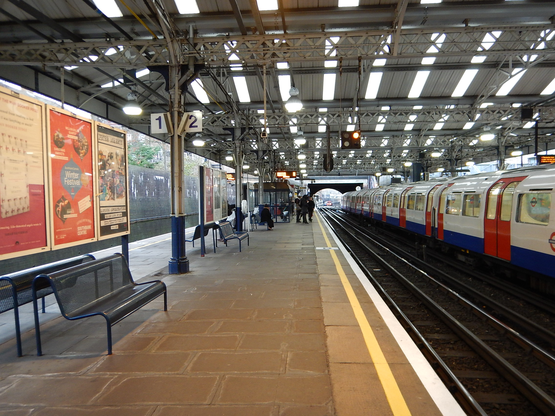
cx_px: 278
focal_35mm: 29
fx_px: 465
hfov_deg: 61.7
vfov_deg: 48.2
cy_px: 208
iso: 220
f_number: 2.8
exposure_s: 1/30
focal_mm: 5.1
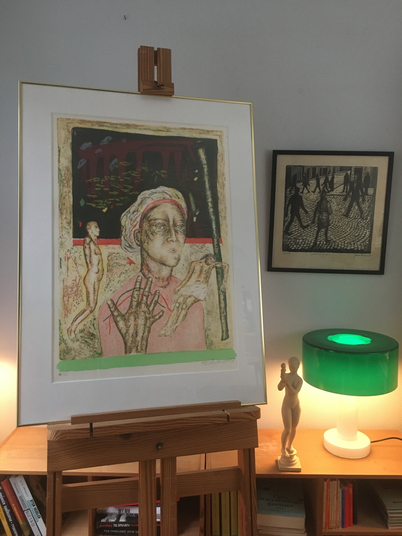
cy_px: 268
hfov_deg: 48.2
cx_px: 201
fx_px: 449
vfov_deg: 61.7
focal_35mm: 29
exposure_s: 1/25
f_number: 2.2
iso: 200
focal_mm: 4.15
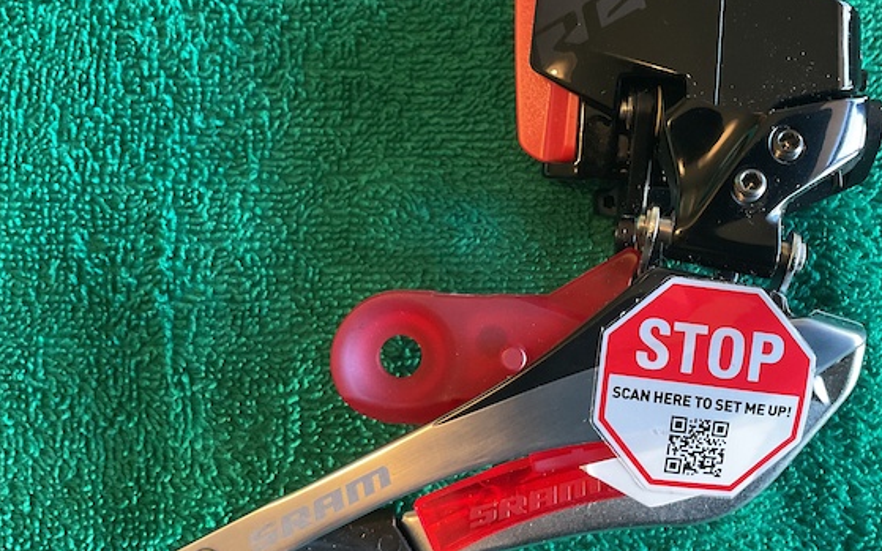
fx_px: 1057
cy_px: 202
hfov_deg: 44.9
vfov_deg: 29.1
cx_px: 551
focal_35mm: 44
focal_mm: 3
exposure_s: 1/40
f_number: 1.8
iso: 250
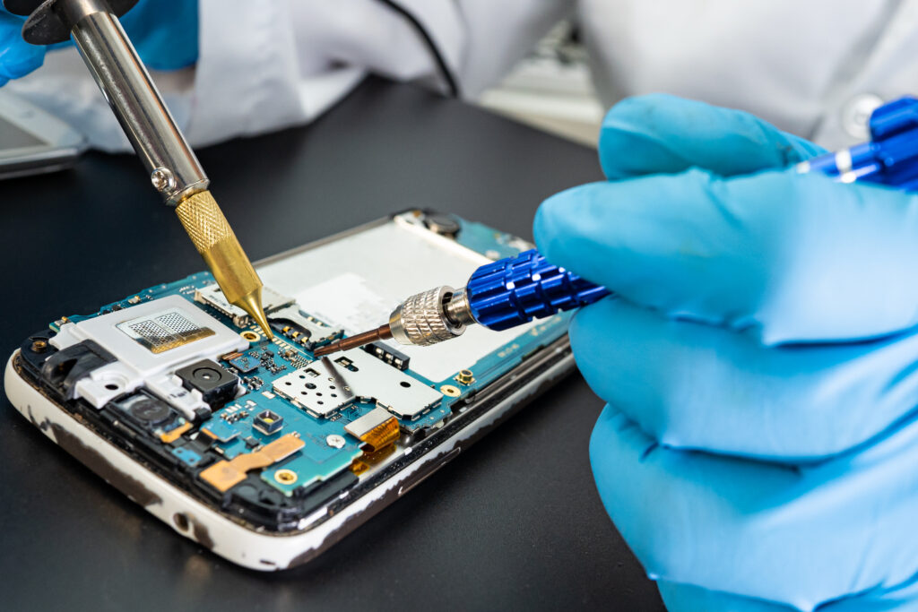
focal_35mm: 36
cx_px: 459
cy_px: 306
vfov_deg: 36.9
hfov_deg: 53.1
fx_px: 918
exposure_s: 1/60
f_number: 5.6
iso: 1250
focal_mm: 24
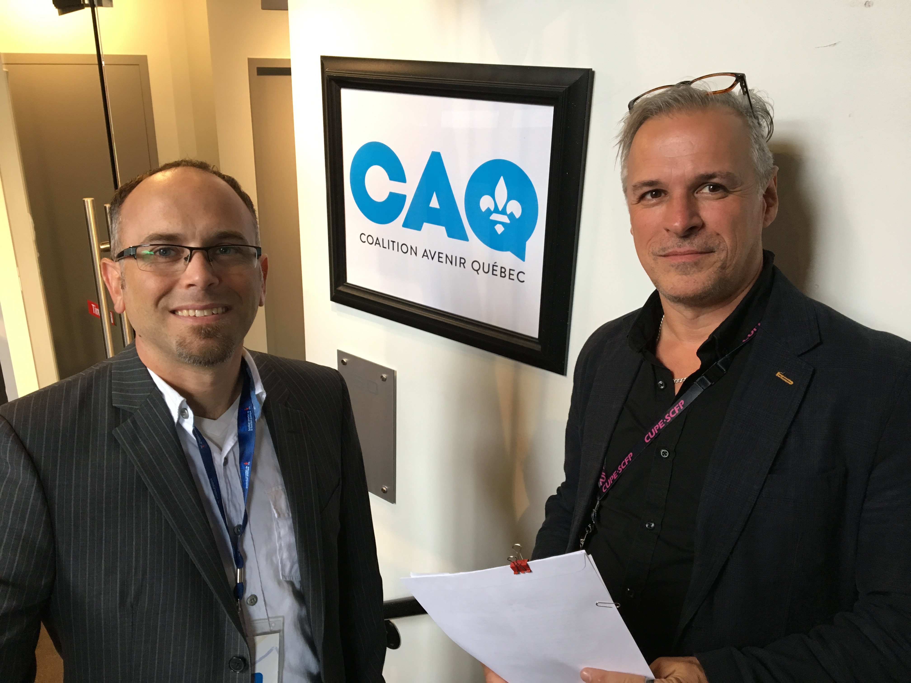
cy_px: 342
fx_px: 763
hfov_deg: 61.7
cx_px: 456
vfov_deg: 48.2
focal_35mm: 29
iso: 100
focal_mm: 4.15
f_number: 2.2
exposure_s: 1/30
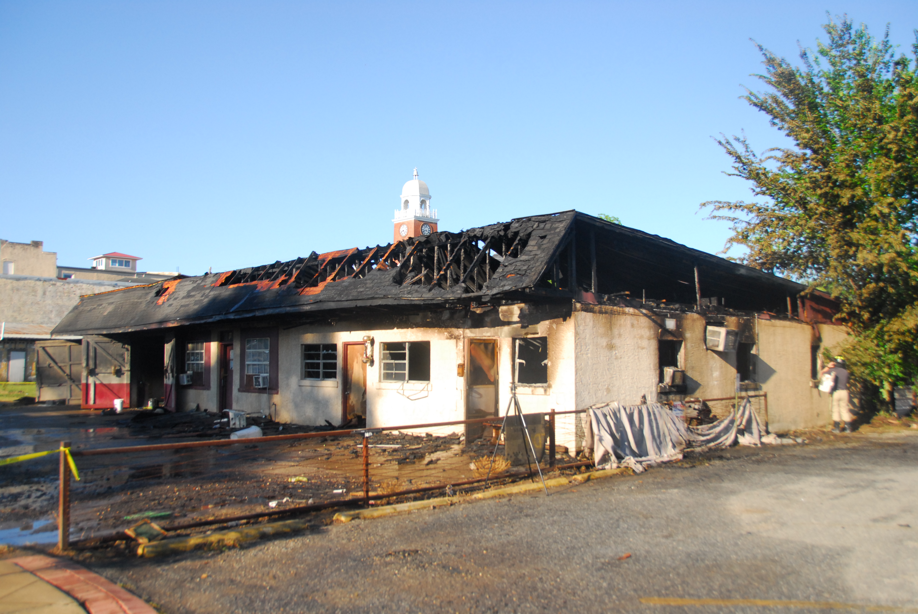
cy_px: 307
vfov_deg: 40.1
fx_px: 843
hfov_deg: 57.2
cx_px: 459
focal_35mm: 33
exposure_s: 1/1600
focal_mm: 22
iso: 400
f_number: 4
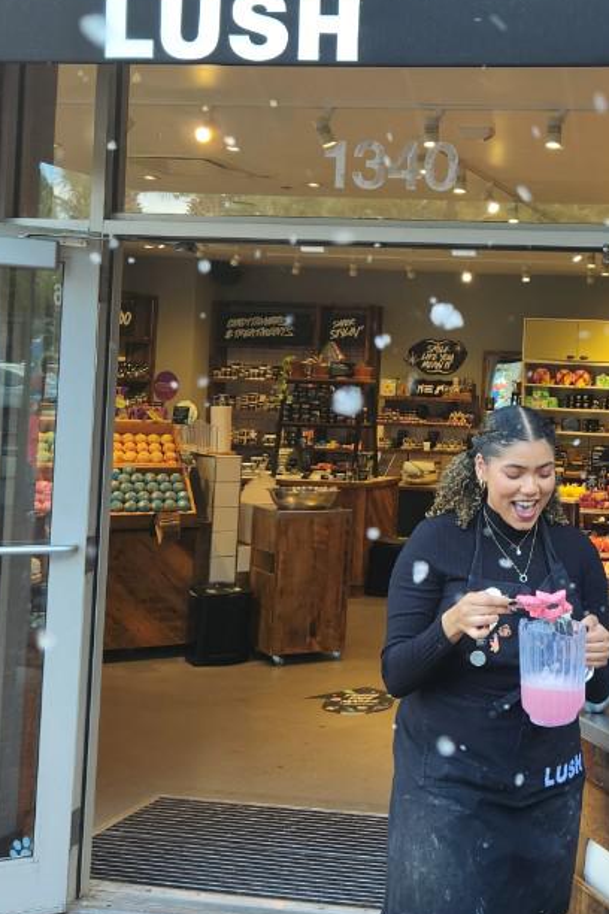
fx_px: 1269
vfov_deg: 39.5
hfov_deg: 25.3
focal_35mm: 50
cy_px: 384
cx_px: 651
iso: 50
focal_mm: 5.4
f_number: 1.8
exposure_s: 1/182
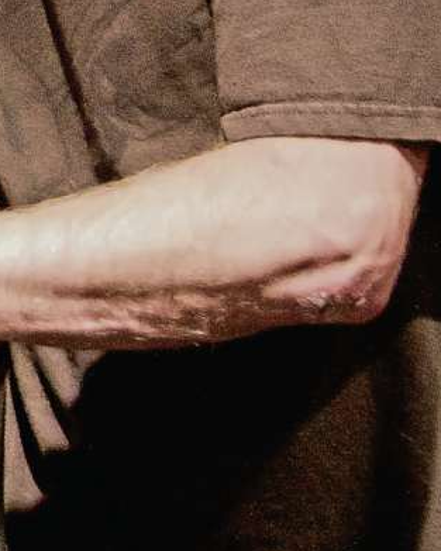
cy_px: -220
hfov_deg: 10.8
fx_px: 1924
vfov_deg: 15.3
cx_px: -661
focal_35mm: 118
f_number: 2.8
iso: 1600
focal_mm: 16
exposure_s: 1/50
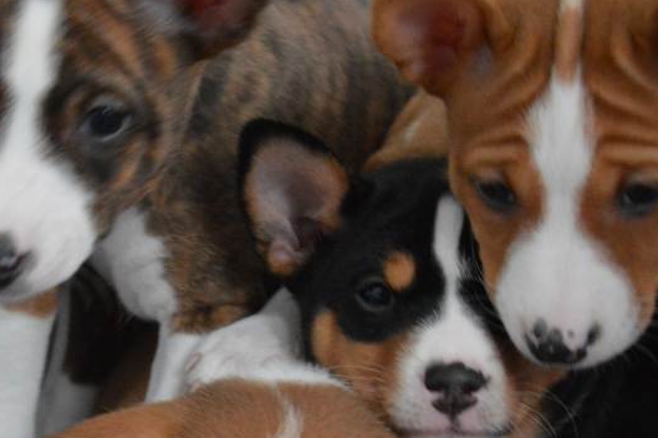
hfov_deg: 17.1
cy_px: 387
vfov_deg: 11.4
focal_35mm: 119
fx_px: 2174
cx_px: 149
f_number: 4.8
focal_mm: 42
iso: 3200
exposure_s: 1/60
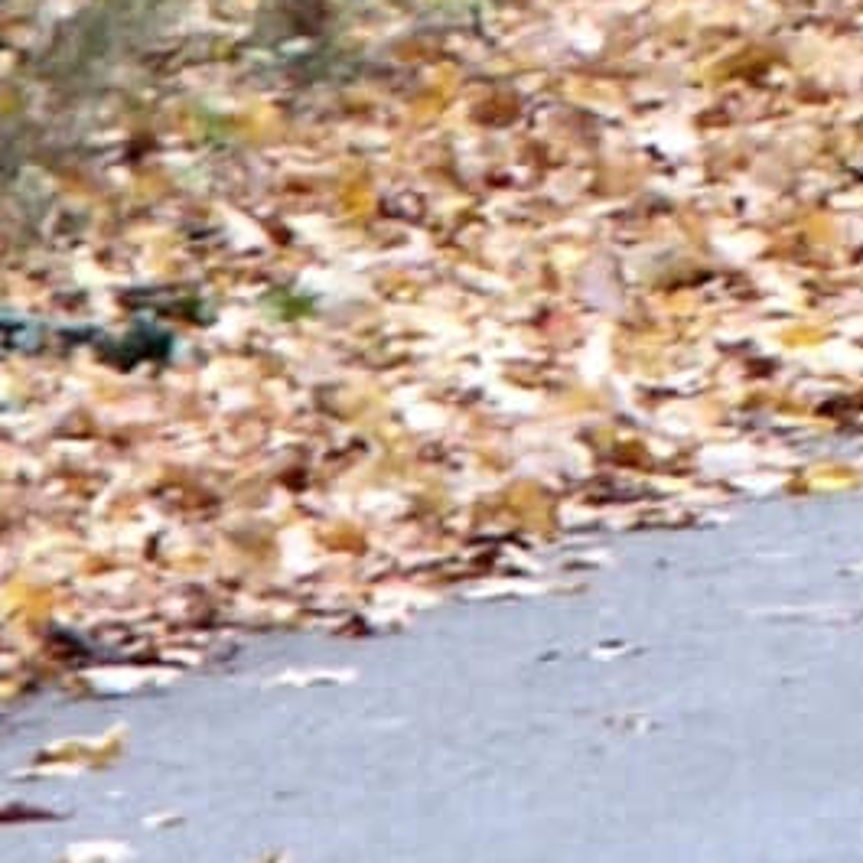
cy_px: -1084
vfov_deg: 1.0
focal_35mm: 1841
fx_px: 51927
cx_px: 1980
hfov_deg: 1.0
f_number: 4.7
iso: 54
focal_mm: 67.7
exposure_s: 1/4.1
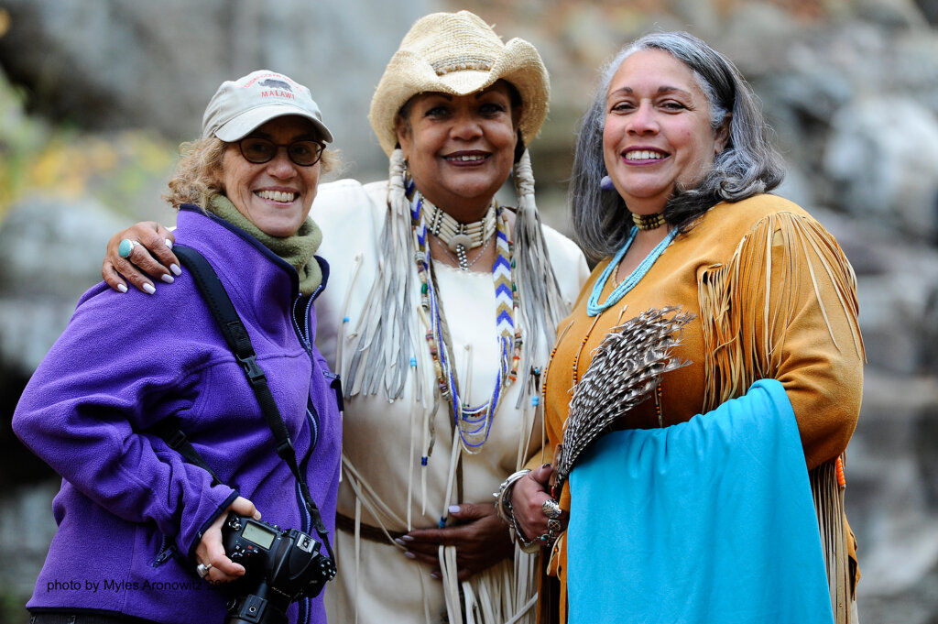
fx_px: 5207
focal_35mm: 200
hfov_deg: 10.3
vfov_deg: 6.9
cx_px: 469
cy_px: 312
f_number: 4
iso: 1600
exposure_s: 1/200
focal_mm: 200
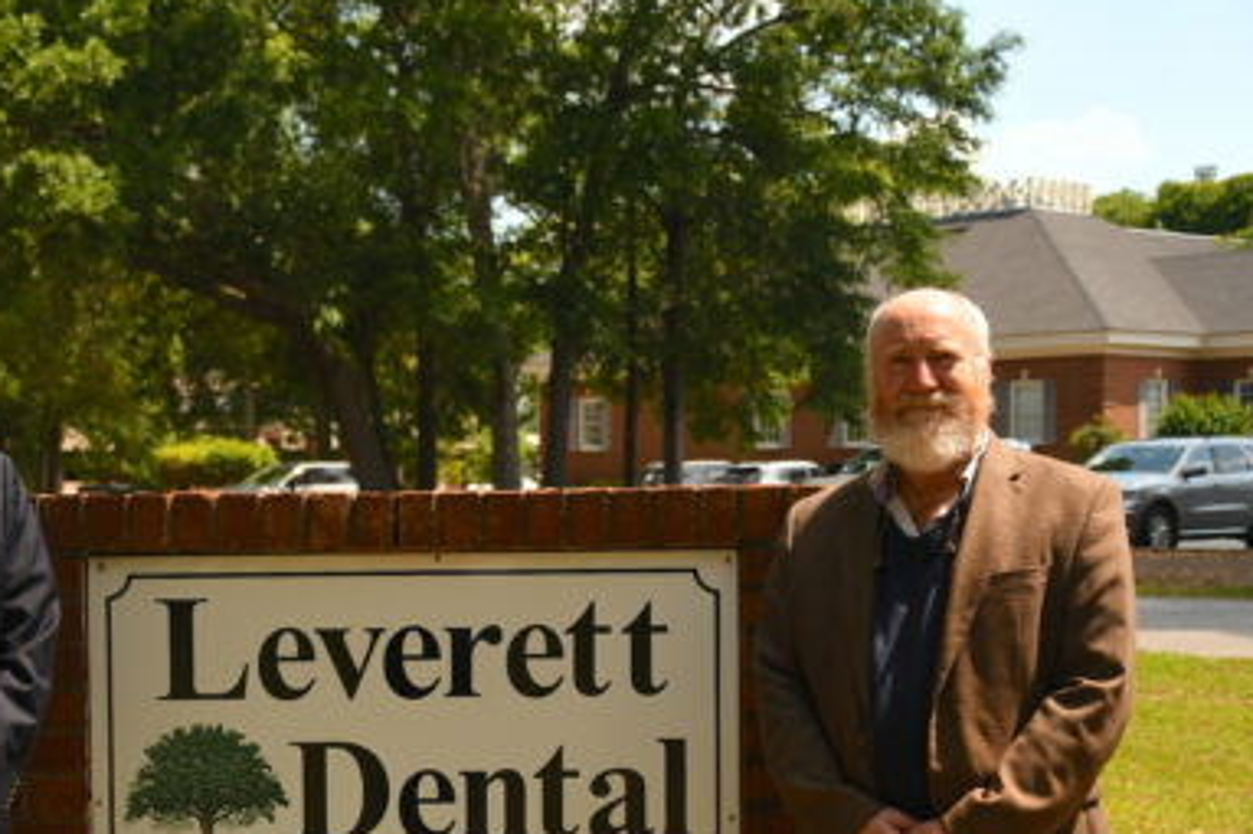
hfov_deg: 7.4
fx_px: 9660
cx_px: 450
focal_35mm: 278
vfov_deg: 4.9
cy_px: 559
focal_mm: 135
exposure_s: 1/5000
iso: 1000
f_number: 6
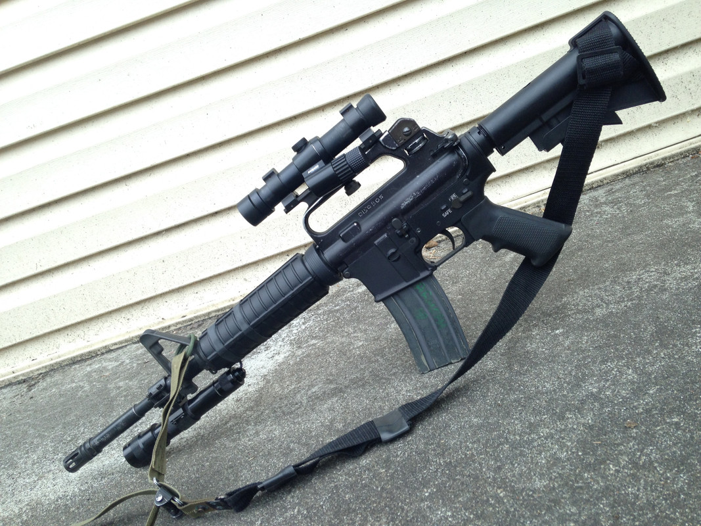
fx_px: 668
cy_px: 263
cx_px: 350
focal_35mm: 33
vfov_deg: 42.9
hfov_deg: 55.4
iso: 80
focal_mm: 4.12
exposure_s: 1/120
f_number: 2.4
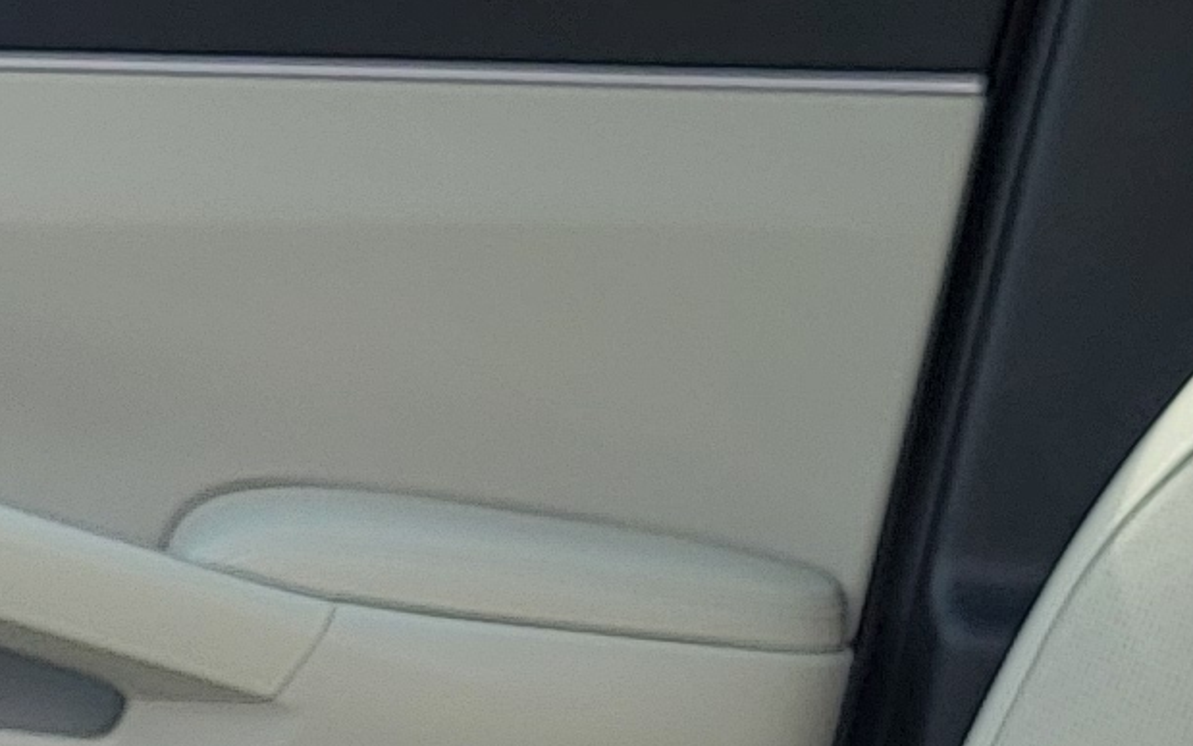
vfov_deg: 7.1
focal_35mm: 178
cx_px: 420
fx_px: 5788
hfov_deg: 11.8
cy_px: 1492
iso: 40
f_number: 1.8
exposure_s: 1/400
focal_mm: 5.4
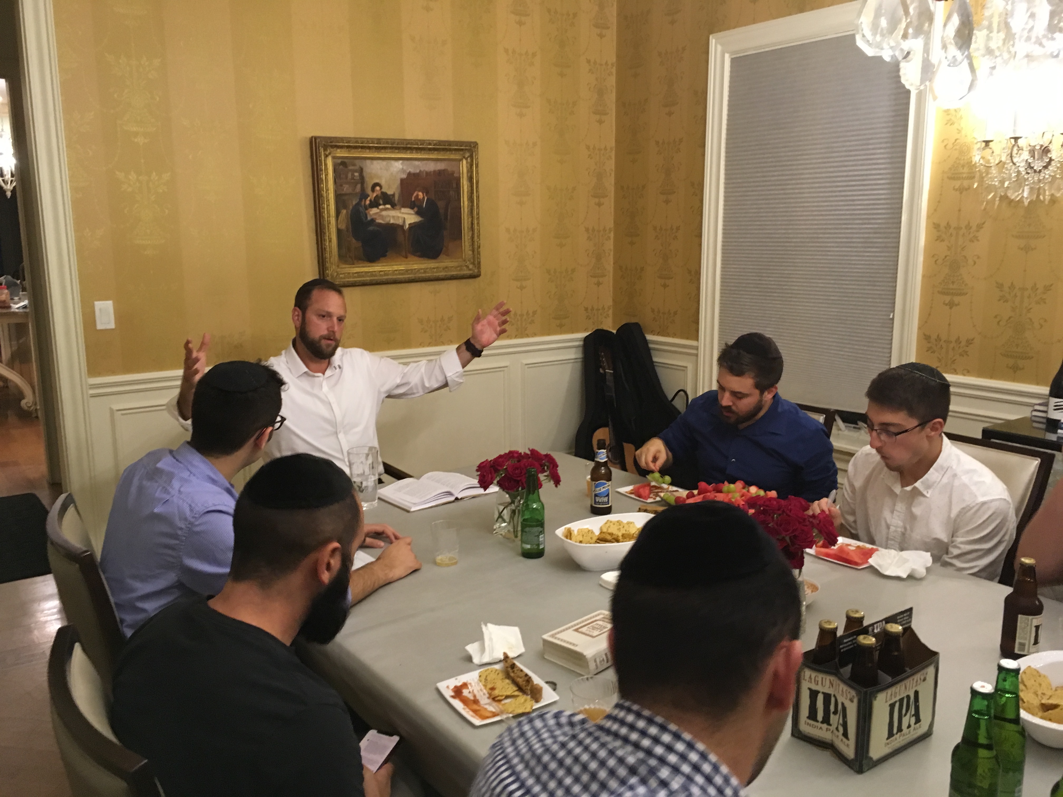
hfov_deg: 61.7
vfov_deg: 48.2
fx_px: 891
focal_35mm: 29
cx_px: 532
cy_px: 398
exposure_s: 1/17
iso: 200
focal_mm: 4.15
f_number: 2.2
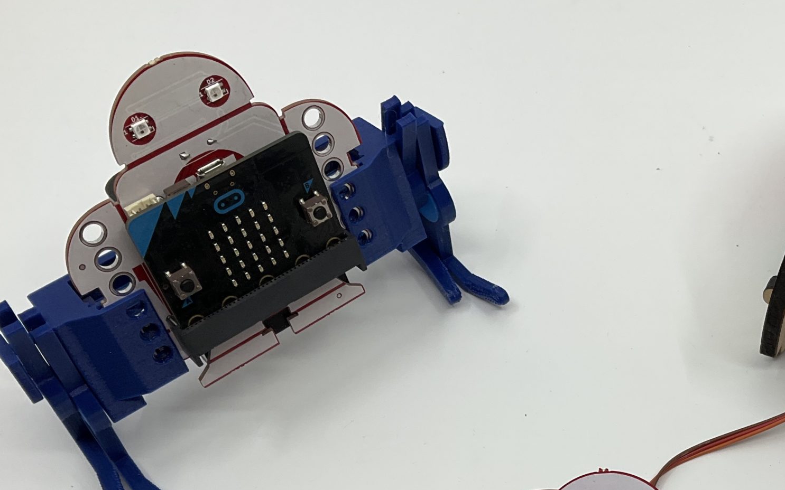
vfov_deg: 23.7
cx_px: 600
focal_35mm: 53
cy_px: 456
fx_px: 1134
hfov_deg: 37.2
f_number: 1.8
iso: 25
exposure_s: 1/246
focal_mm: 3
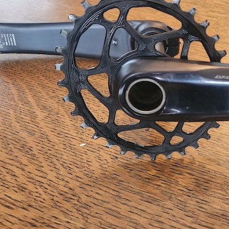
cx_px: 196
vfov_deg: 41.6
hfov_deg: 39.5
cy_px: 91
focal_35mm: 40
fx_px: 299
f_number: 1.8
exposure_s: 1/60
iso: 800
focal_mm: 5.4
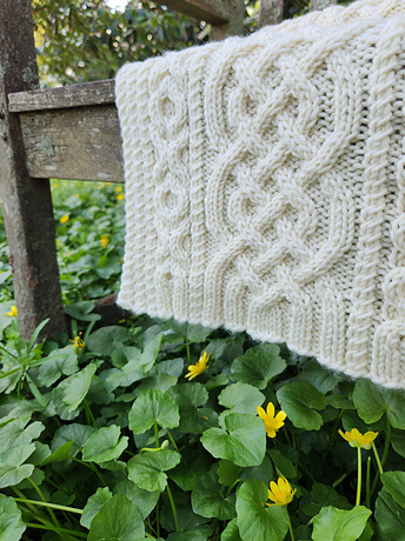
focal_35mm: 25
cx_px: 201
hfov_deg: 54.8
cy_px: 248
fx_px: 391
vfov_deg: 69.3
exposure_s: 1/215
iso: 20
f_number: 1.8
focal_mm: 5.4
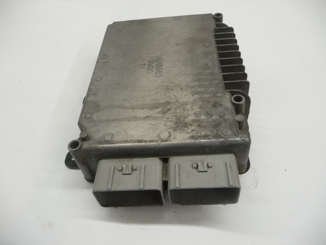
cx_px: 163
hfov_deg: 63.4
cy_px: 122
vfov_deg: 49.7
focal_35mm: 28
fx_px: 264
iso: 200
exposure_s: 1/30
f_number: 3.3
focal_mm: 4.7
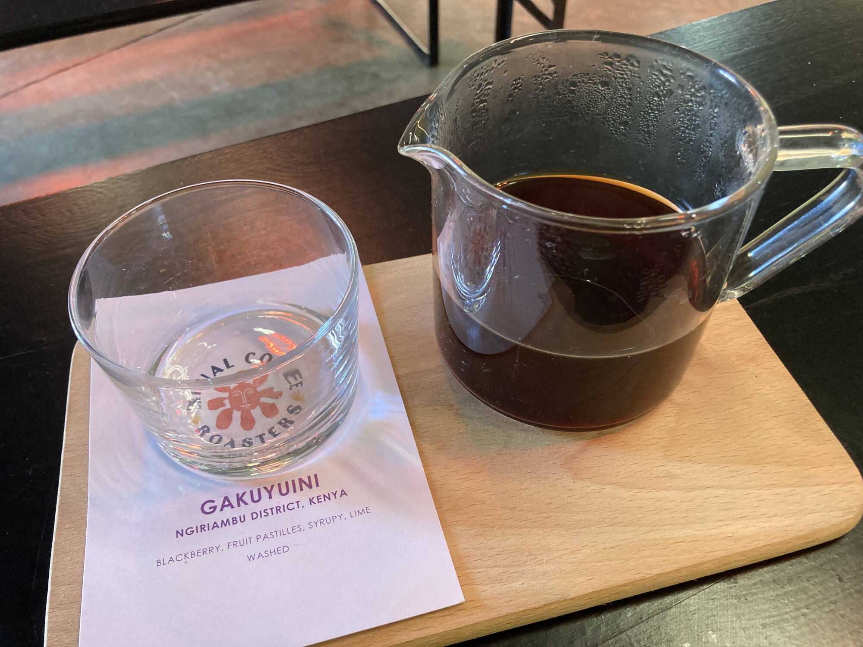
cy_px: 324
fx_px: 698
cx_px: 432
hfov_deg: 63.4
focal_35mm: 28
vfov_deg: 49.7
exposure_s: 1/50
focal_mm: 3.99
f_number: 1.8
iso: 200
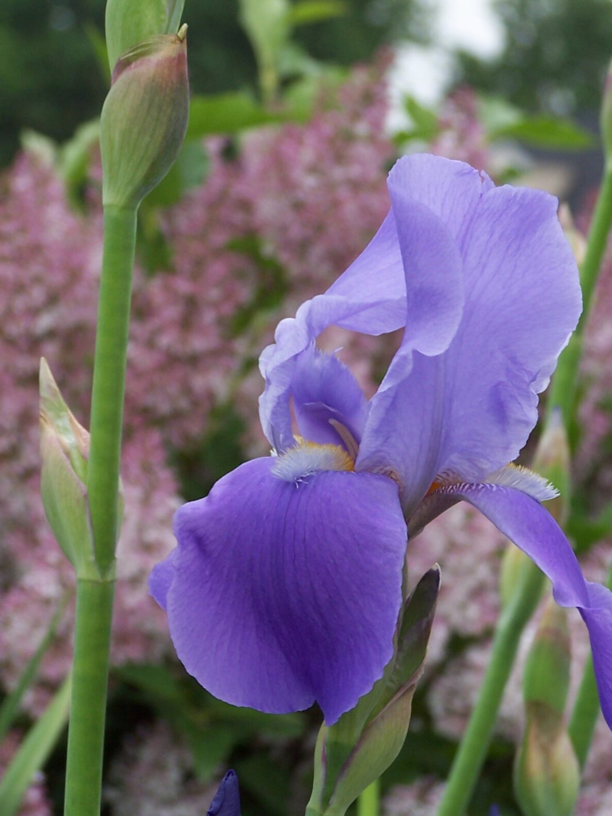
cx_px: 334
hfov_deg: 9.0
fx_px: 3889
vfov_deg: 12.0
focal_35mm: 165
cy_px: 412
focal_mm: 21.2
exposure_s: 1/750
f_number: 3.2
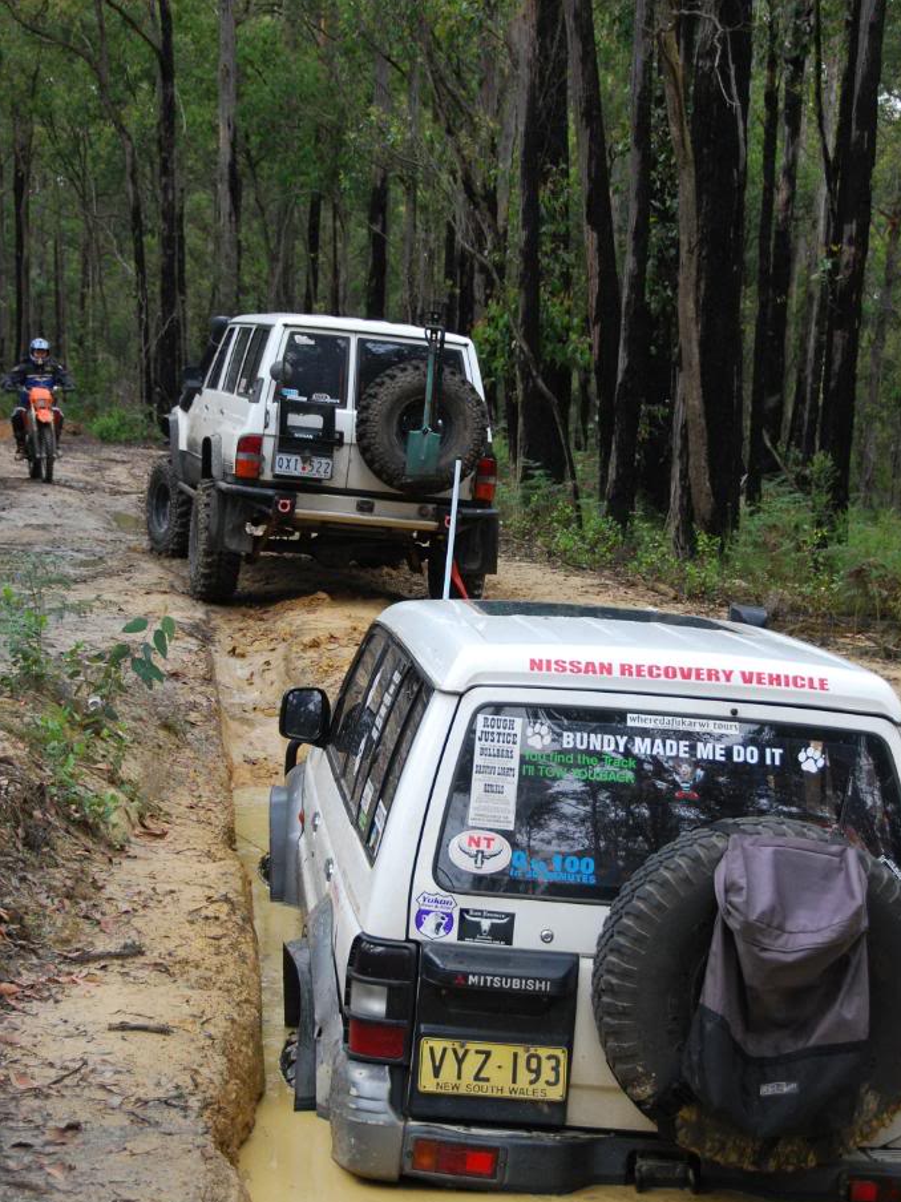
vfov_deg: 27.0
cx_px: 455
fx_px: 2499
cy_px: 594
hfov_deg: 20.4
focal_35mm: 72
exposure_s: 1/500
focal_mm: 44
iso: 720
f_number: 4.5
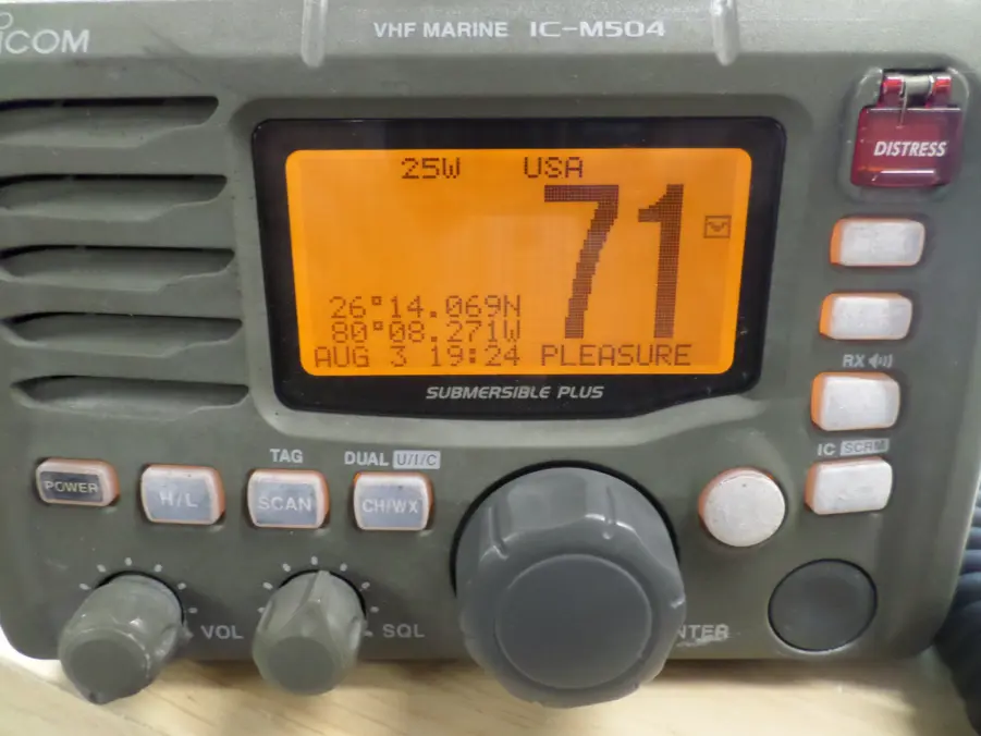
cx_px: 490
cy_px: 368
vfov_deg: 54.9
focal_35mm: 25
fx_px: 709
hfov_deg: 69.4
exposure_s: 1/30
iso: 320
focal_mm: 4.5
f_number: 2.5
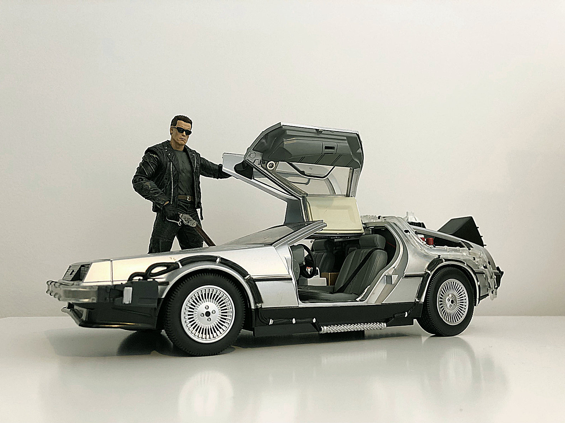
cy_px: 212
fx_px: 849
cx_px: 282
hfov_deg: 36.8
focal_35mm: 52
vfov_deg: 28.0
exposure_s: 1/40
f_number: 2.4
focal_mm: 6
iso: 125
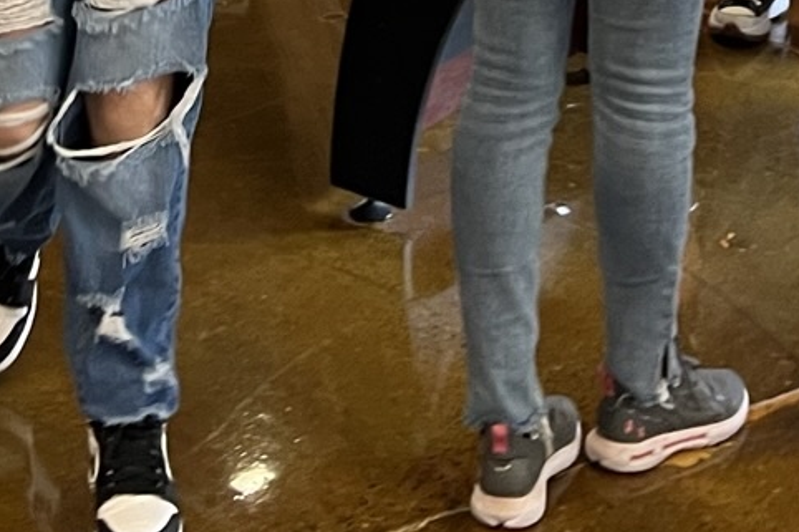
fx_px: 2551
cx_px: 540
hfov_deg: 17.7
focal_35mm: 115
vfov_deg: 10.7
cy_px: -593
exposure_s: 1/60
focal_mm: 5.7
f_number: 1.5
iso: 160
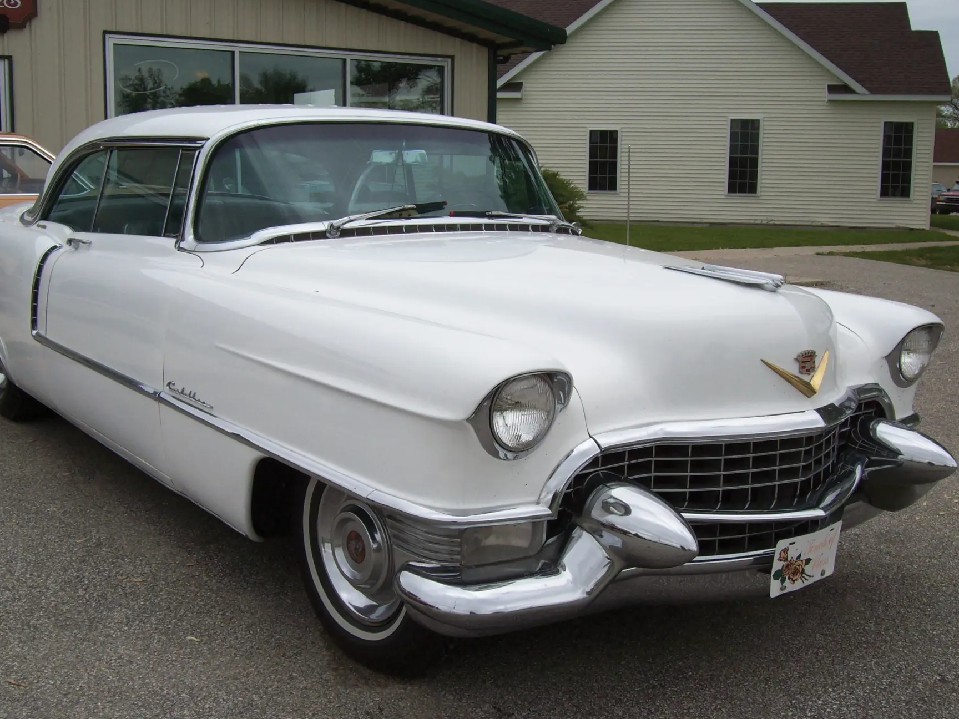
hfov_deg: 46.8
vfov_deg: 36.0
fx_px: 1108
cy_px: 358
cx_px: 441
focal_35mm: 40
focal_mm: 6
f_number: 4.8
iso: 80
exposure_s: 1/767
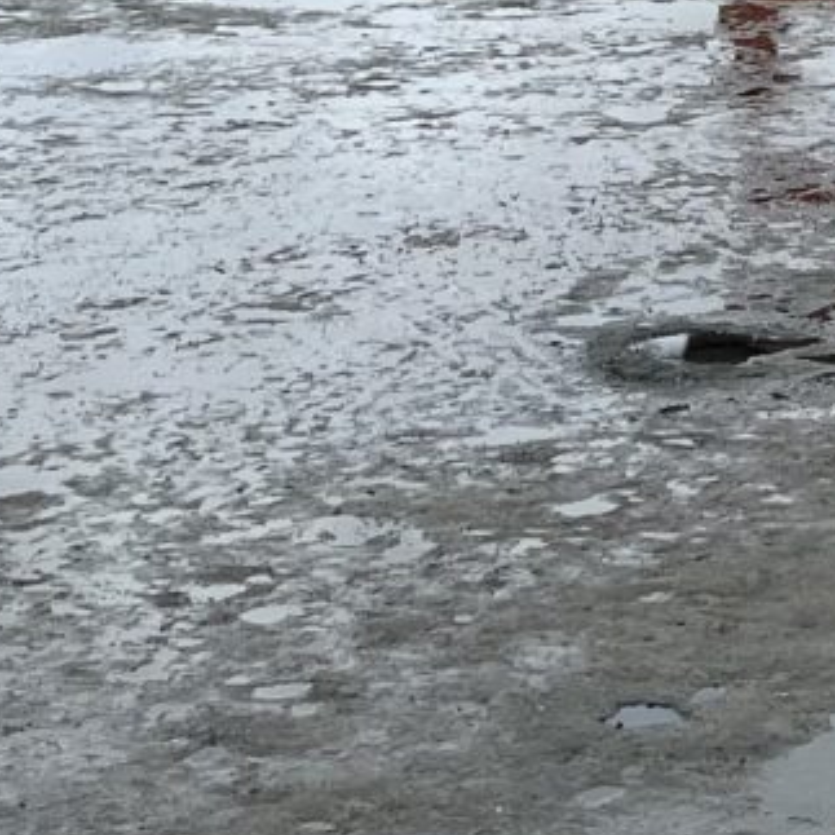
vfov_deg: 11.2
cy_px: -847
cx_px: 990
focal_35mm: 141
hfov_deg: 12.1
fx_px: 3848
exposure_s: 1/808
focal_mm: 5.7
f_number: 1.5
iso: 50
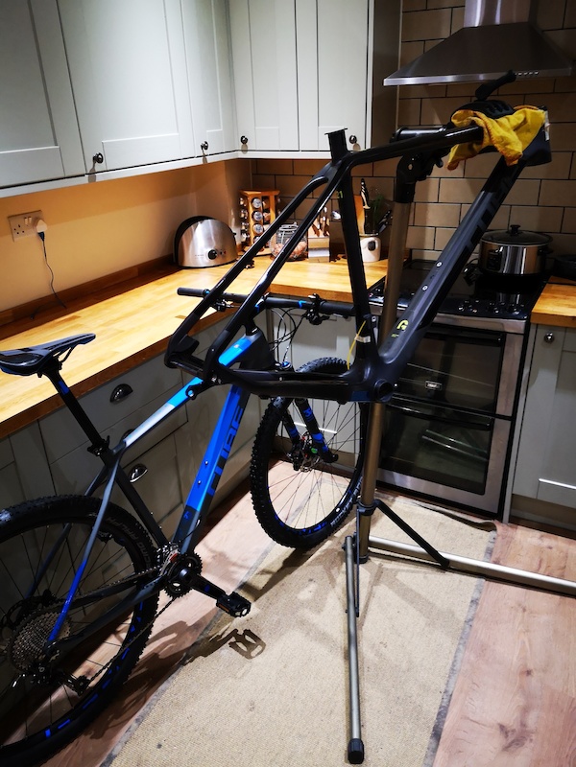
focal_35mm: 27
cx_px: 288
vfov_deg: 65.3
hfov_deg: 51.4
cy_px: 384
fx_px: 599
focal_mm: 3.95
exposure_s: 1/33.3
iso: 320
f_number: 1.8
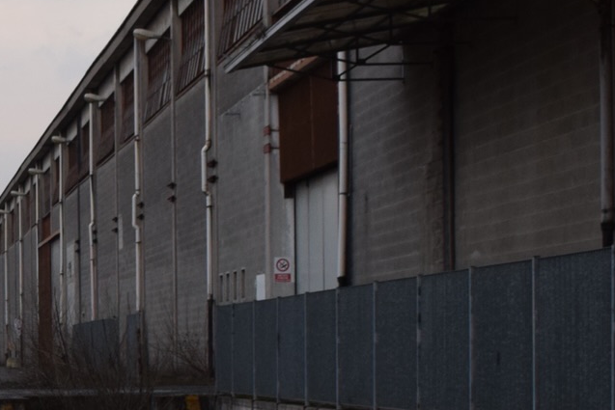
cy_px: 472
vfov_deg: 10.8
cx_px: -239
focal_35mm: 125
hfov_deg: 15.4
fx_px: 2132
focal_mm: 23
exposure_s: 1/125
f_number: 5.6
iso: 720
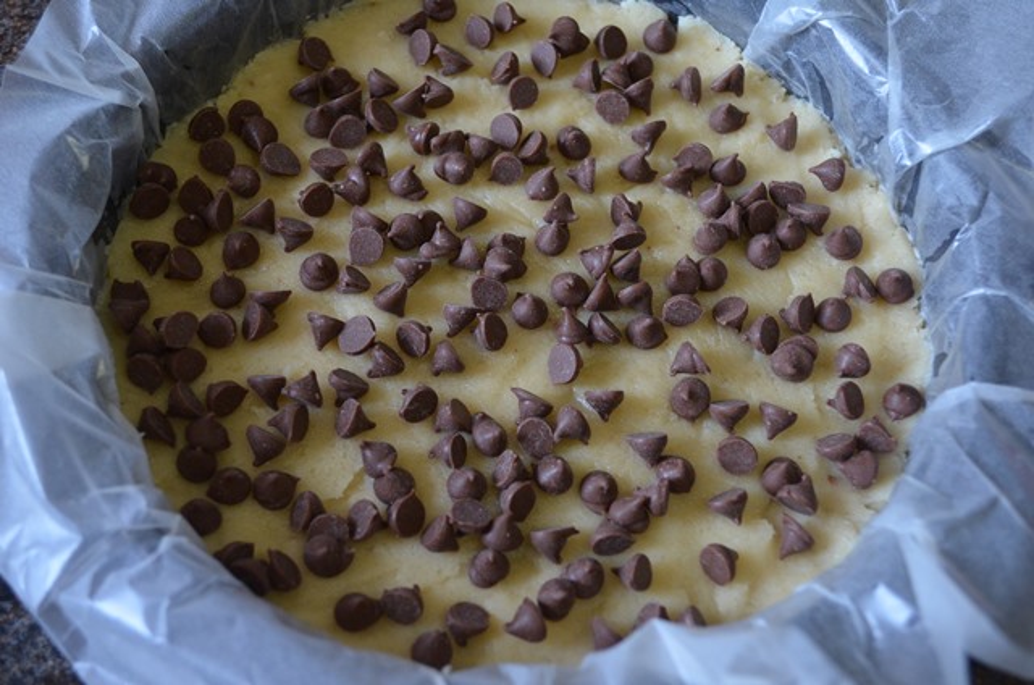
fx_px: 1376
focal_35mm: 48
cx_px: 517
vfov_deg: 28.0
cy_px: 342
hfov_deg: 41.2
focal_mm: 32
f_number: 4.8
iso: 1100
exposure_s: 1/30
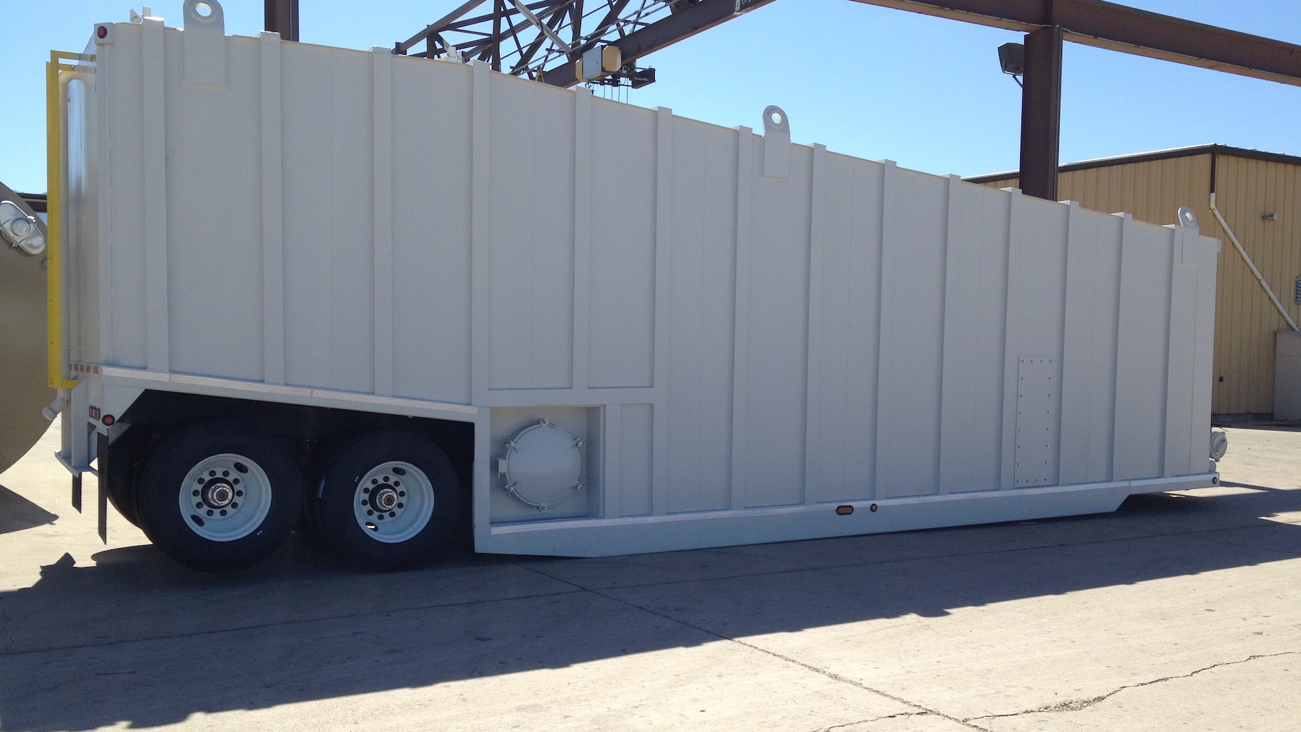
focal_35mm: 39
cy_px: 417
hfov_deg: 51.6
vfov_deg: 30.4
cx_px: 645
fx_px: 1345
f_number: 2.4
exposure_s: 1/1346
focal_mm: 4.28
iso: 64
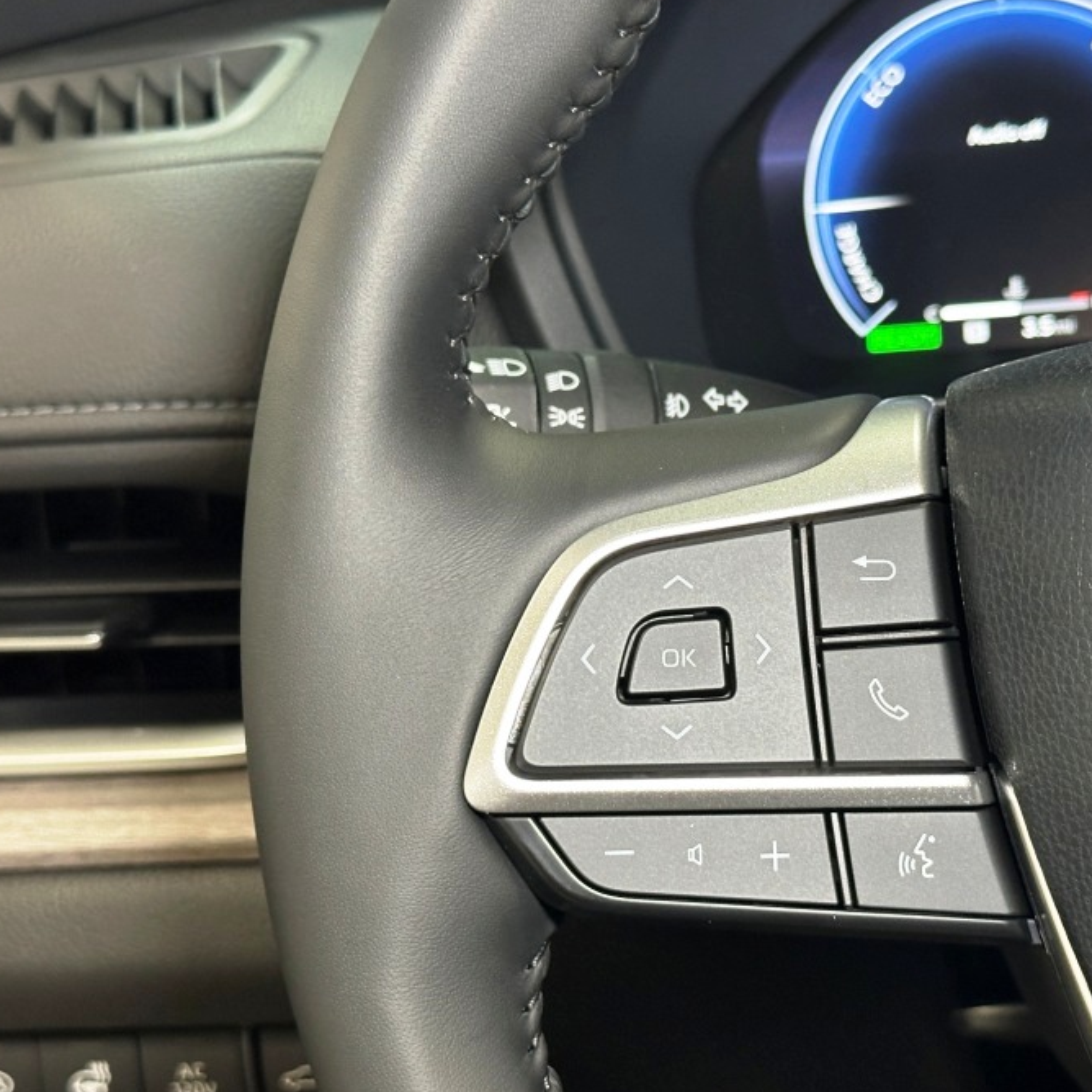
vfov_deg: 26.5
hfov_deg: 26.4
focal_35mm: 65
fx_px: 2320
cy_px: 575
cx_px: 711
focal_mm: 6.86
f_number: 1.78
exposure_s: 1/40
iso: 400
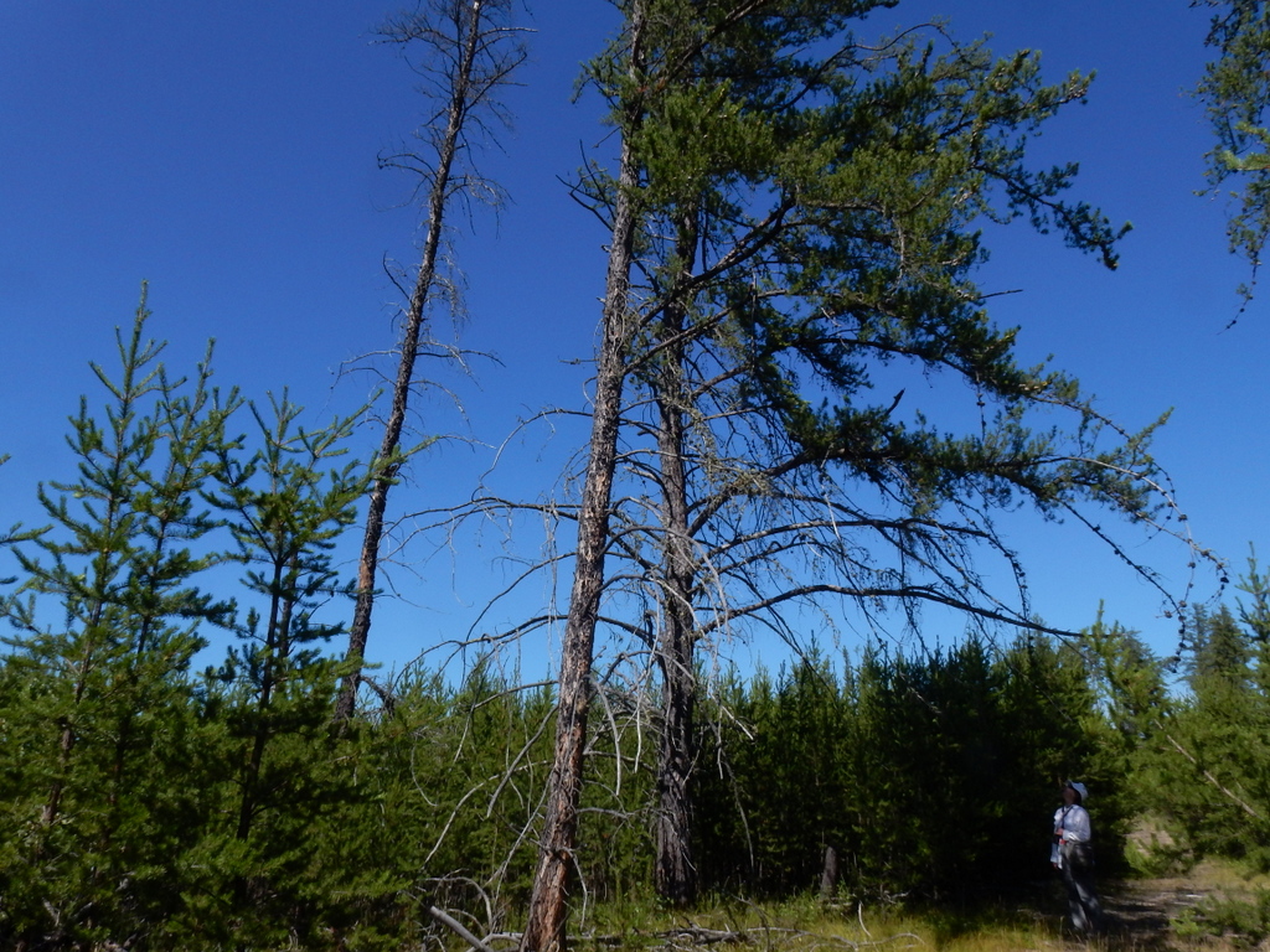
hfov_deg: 69.4
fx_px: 917
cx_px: 635
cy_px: 476
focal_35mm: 25
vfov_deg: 54.9
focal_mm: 4.5
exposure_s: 1/400
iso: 125
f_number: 7.6
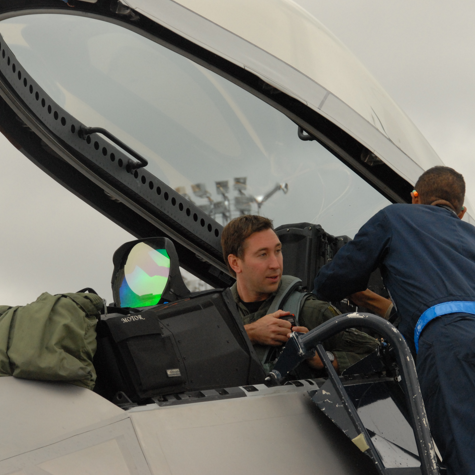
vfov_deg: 9.6
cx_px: 286
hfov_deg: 9.6
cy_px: 237
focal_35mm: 182
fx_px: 2820
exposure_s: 1/350
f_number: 9
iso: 800
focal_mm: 95
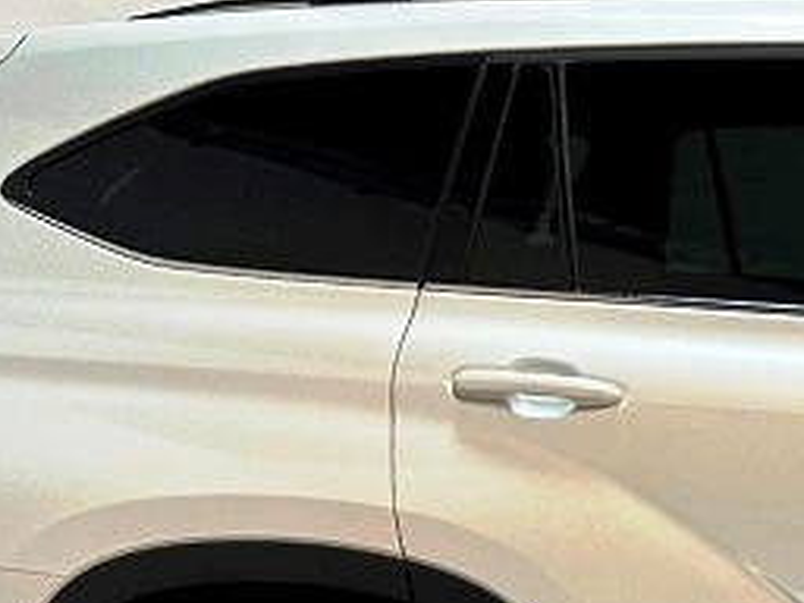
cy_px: 926
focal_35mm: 96
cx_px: 1143
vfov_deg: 14.3
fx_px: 2230
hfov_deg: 18.5
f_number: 1.78
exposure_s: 1/60
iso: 250
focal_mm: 6.86
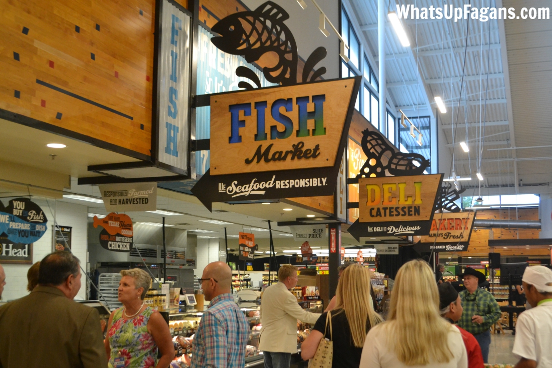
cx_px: 276
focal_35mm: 33
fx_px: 506
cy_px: 184
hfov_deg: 57.2
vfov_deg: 40.0
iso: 1600
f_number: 4
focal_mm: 22
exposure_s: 1/160
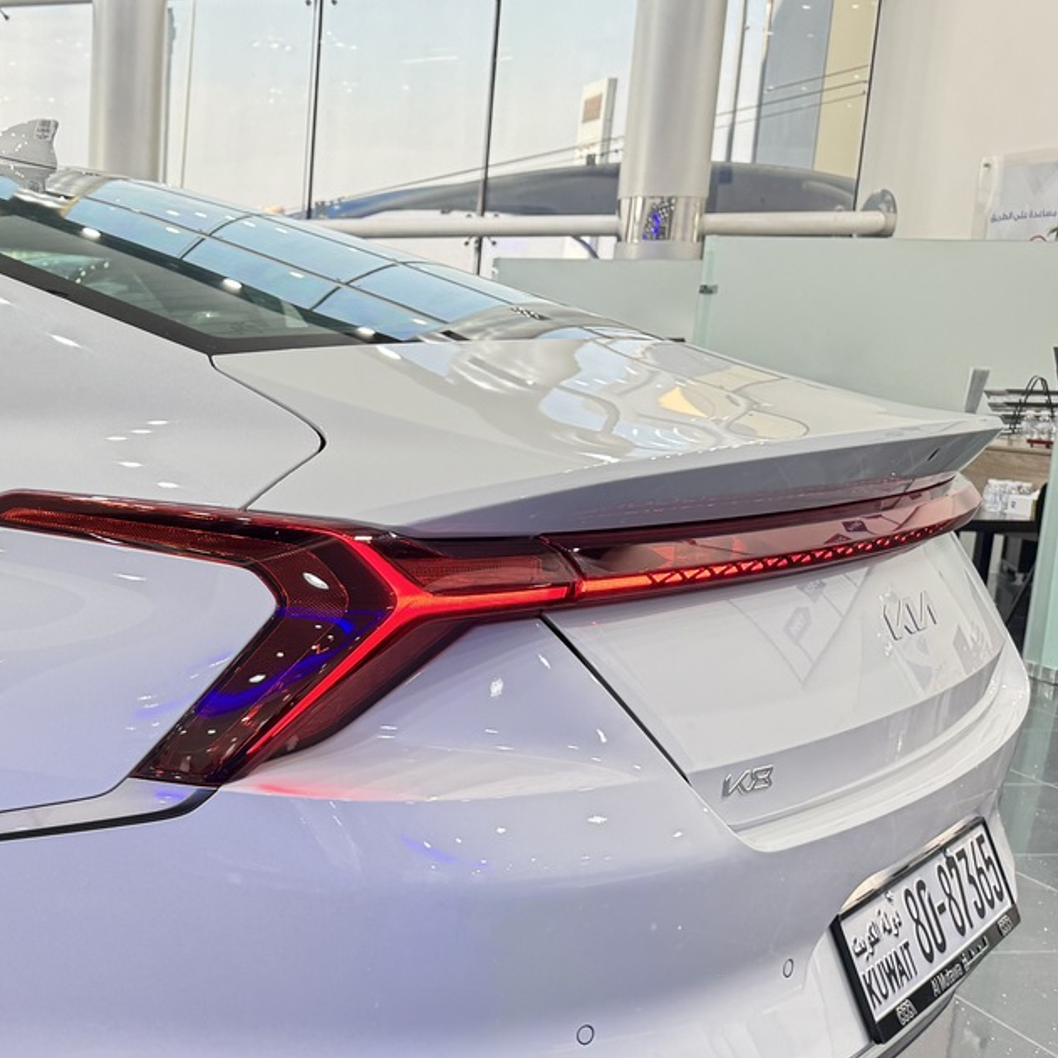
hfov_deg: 32.0
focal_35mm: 48
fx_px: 1660
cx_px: -45
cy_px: 710
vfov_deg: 35.0
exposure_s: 1/100
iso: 80
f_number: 1.78
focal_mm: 6.76
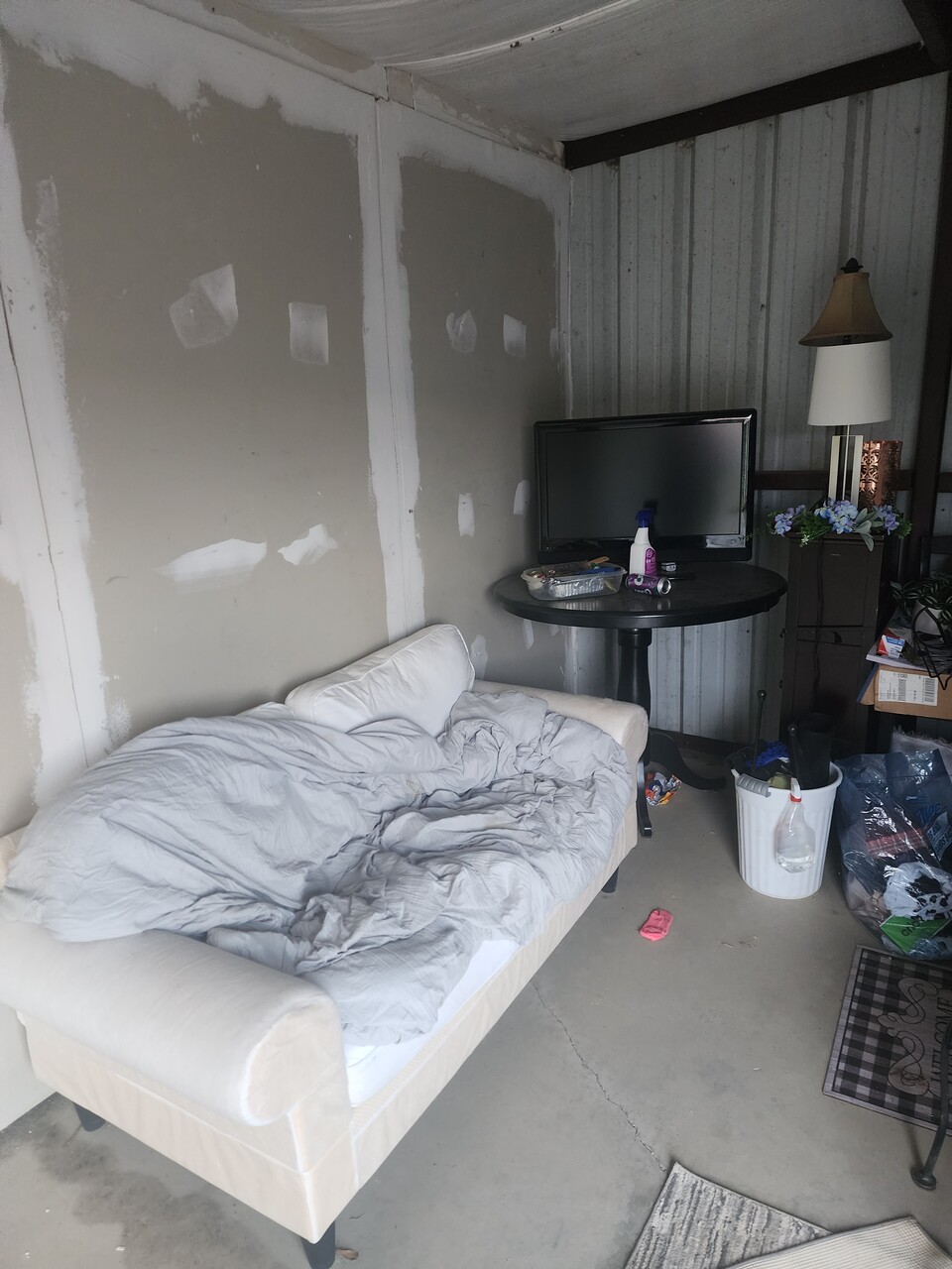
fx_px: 843
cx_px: 476
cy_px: 634
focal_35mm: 23
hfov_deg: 58.9
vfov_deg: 73.9
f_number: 1.8
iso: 640
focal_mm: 6.4
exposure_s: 1/60
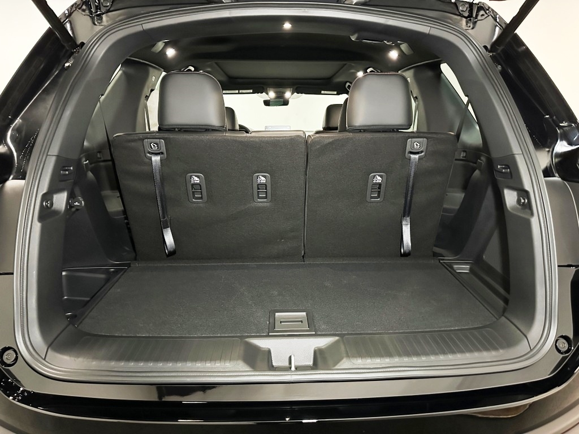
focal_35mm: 24
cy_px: 217
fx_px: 401
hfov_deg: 71.6
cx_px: 290
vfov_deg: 56.8
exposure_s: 1/30
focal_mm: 6.86
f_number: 1.78
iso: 1250
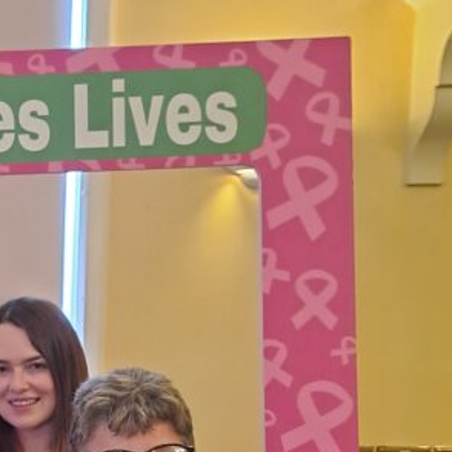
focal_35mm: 77
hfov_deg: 20.6
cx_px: -125
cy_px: 480
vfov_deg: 21.5
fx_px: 1138
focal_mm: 4.65
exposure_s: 1/25
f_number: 1.8
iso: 320
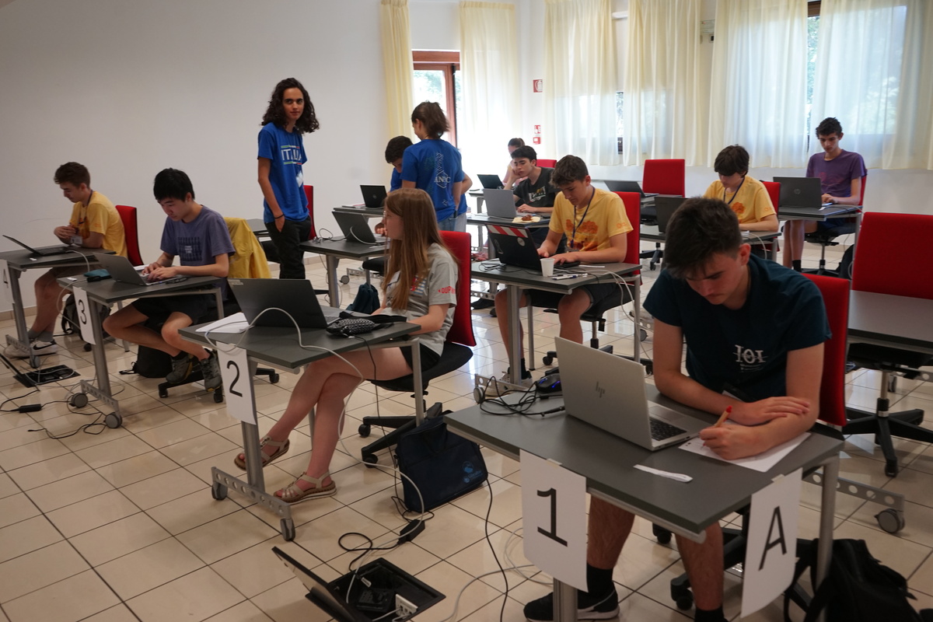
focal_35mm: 30
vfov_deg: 43.6
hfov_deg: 61.9
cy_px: 311
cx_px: 466
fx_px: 777
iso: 1250
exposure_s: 1/60
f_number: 6.3
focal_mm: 30
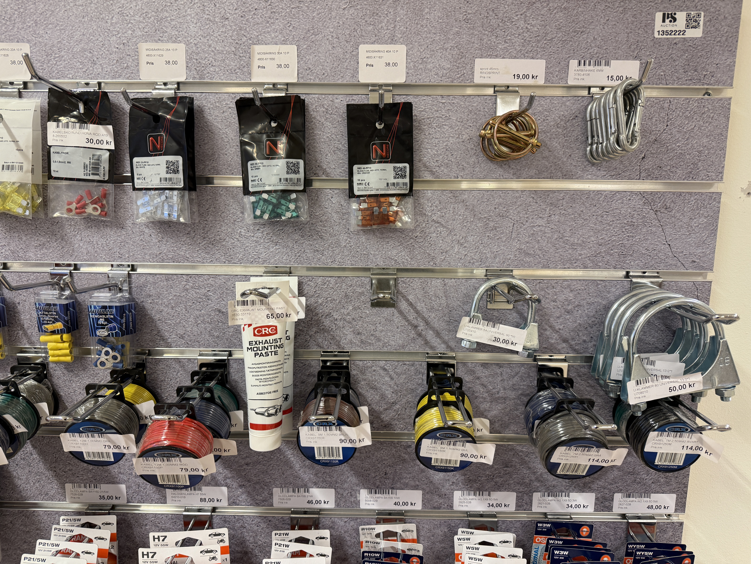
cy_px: 282
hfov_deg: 71.6
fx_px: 521
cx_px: 376
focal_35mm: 24
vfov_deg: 56.8
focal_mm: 6.76
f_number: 1.78
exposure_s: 1/50
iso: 200
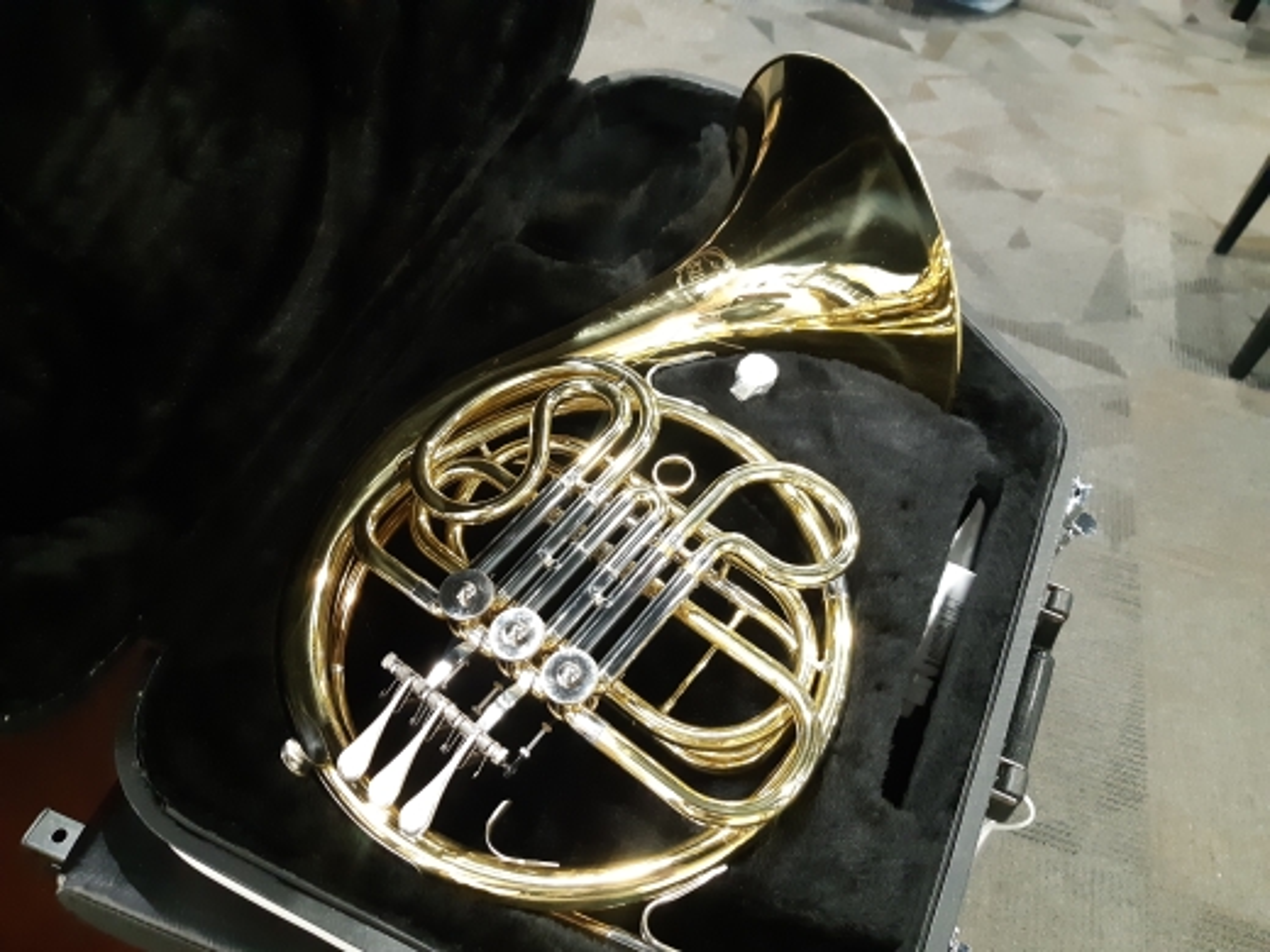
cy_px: 476
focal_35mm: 26
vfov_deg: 53.1
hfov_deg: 67.3
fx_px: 954
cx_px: 635
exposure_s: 1/24
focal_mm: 3.93
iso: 640
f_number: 1.7
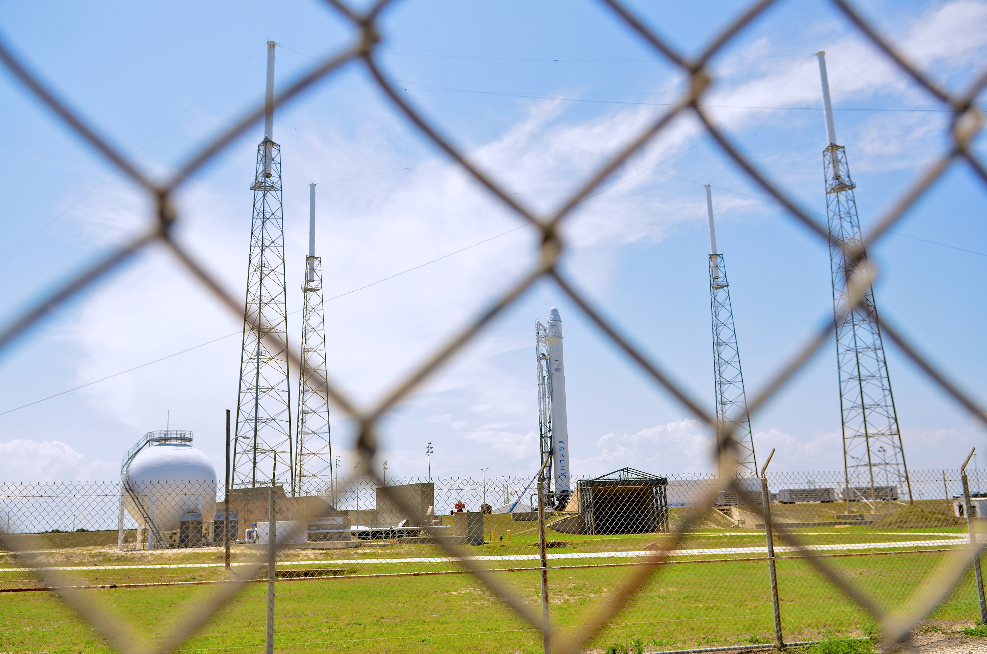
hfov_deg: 62.0
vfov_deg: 43.4
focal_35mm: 30
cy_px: 327
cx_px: 494
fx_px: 821
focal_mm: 20
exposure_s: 1/640
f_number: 5
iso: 100
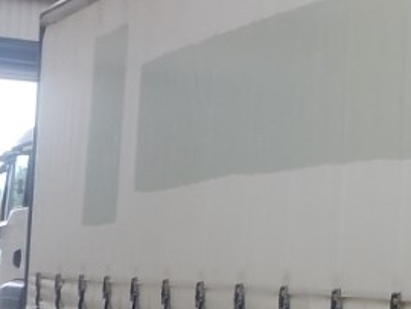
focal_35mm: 91
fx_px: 1081
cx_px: 620
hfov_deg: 18.9
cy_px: 145
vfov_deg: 16.3
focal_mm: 4.3
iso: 125
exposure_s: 1/60
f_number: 2.8
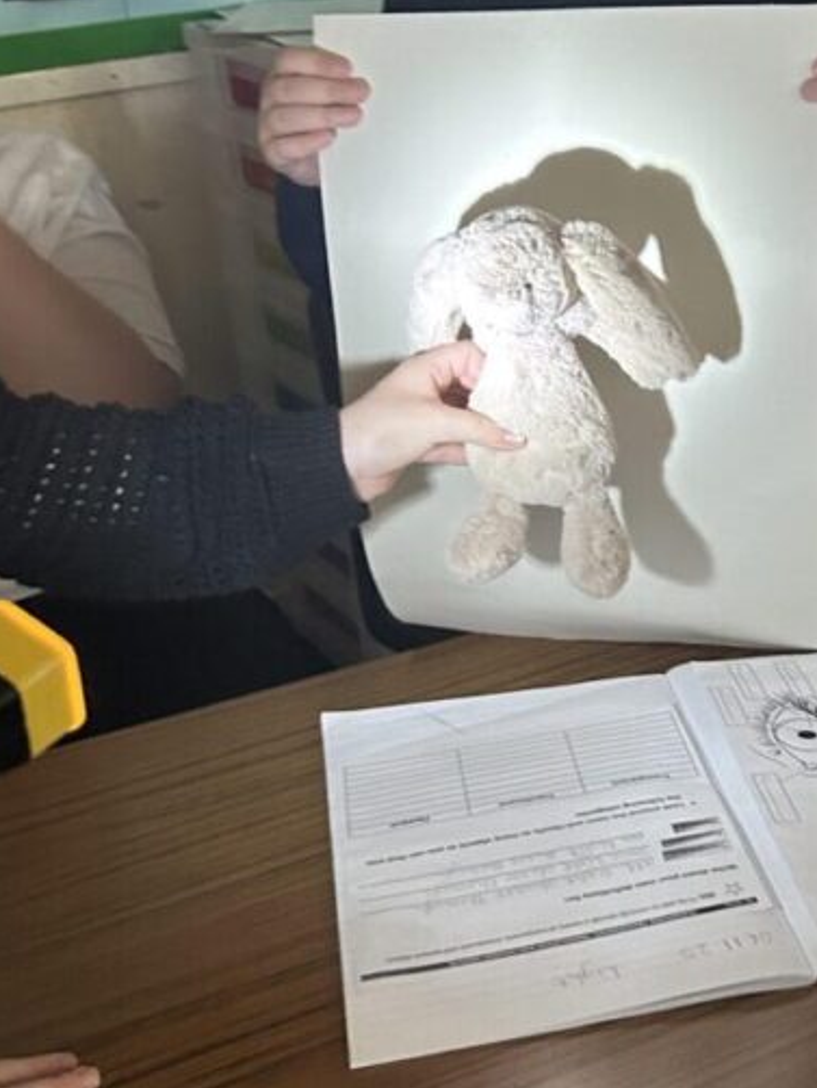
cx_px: 652
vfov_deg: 36.2
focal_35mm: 53
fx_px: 1666
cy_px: 551
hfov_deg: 27.0
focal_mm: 5.7
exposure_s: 1/33
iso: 400
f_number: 1.5
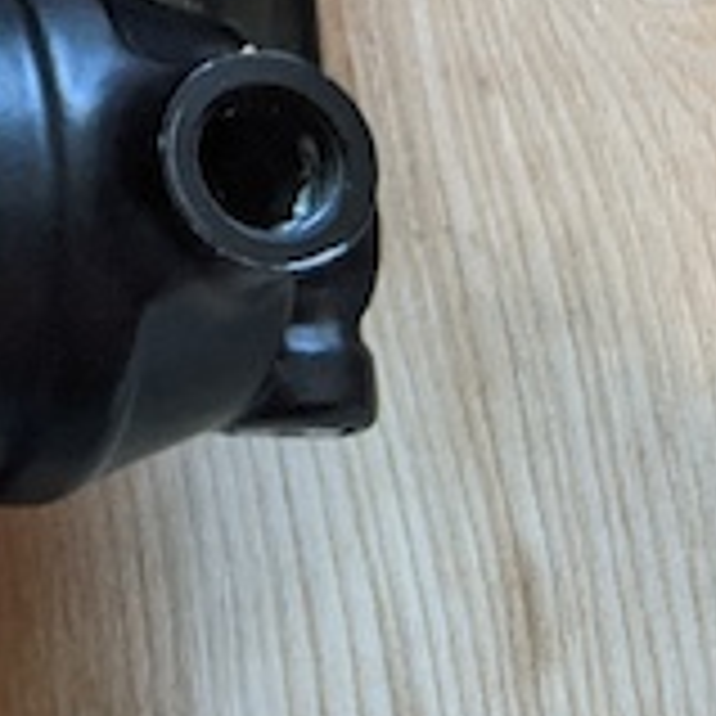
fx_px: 2808
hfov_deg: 12.0
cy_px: -126
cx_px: -941
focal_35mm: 120
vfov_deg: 14.1
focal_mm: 4.44
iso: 428
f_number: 1.8
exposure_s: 1/24
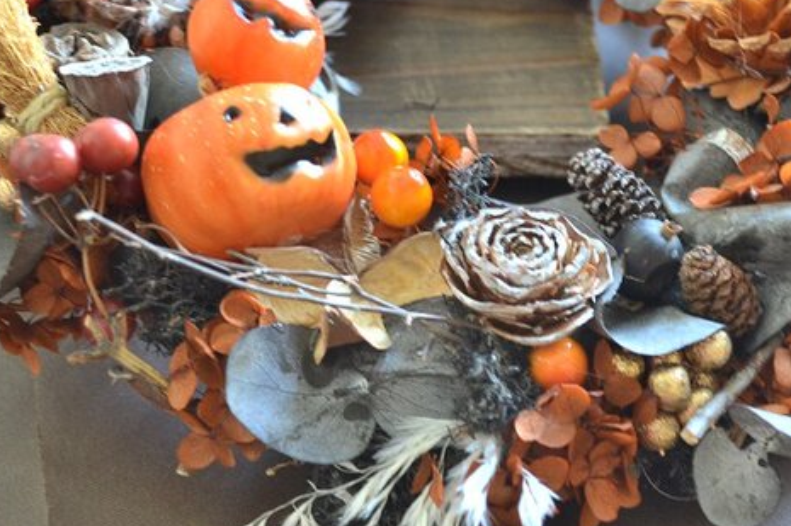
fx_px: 1361
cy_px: 283
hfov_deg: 32.3
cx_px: 468
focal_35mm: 62
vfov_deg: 21.9
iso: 1100
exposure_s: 1/15
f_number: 4.5
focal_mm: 30
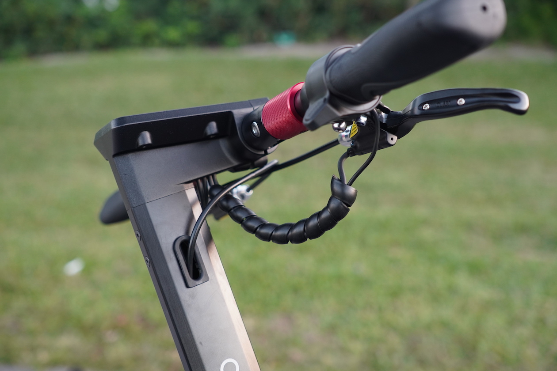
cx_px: 278
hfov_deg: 41.1
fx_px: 743
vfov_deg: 28.1
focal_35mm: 48
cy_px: 186
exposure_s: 1/50
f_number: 3.2
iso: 500
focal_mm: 32
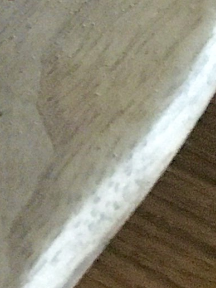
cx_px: -519
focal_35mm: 226
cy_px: -208
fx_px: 1880
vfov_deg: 8.5
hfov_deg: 5.9
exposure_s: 1/15
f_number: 2.2
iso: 200
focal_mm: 4.15
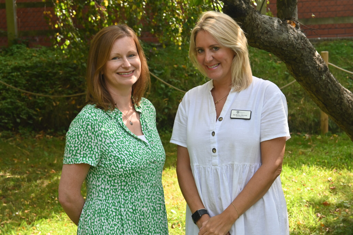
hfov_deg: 27.0
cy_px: 118
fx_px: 735
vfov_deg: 18.2
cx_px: 176
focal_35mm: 75
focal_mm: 50
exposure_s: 1/250
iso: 400
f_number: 6.3
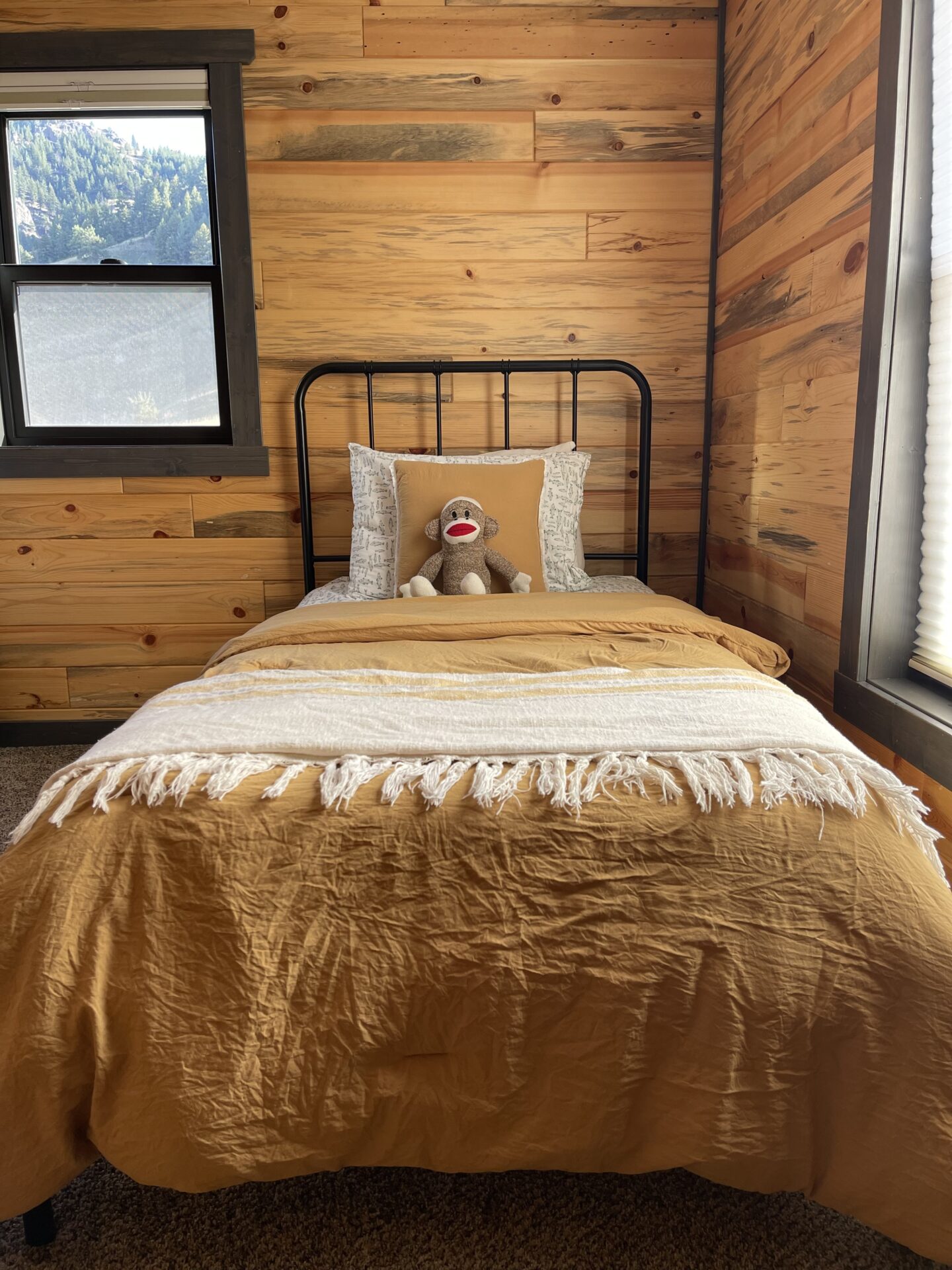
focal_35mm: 25
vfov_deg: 69.4
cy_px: 635
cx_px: 476
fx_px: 917
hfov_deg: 54.9
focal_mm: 5.1
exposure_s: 1/121
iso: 64
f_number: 1.6
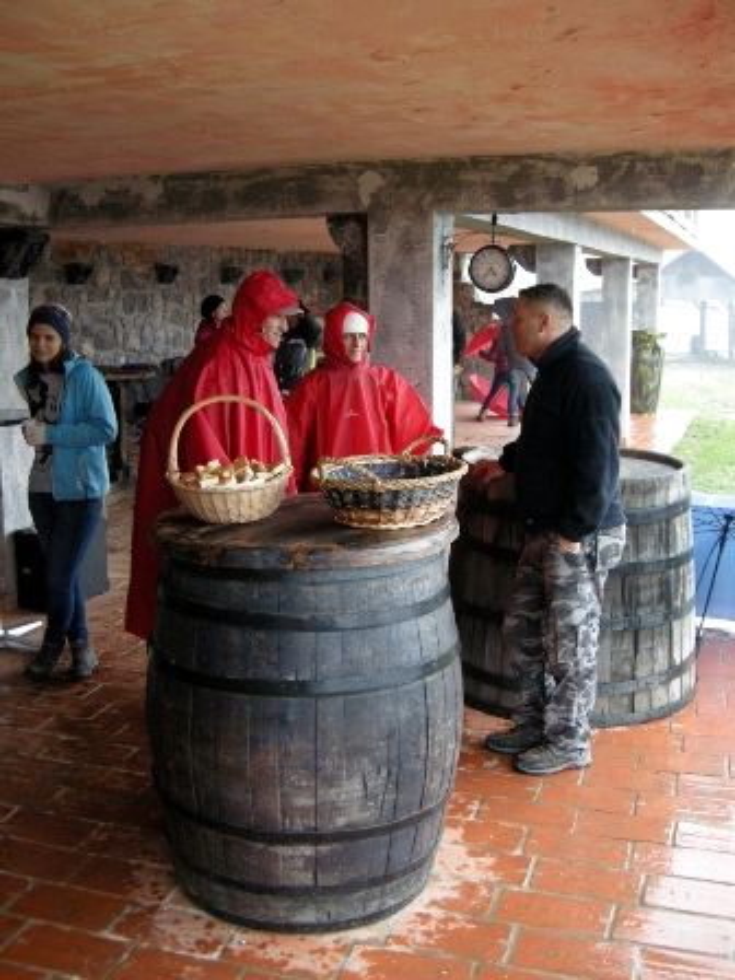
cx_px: 368
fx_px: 991
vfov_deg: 52.6
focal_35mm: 35
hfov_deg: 40.7
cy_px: 490
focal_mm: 7.5
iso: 400
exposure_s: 1/50.7
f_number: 2.7
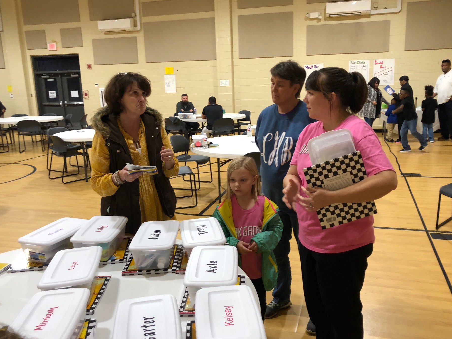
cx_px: 240
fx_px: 405
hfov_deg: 58.3
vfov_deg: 45.4
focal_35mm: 31
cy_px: 173
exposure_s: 1/15
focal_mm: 3.99
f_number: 1.8
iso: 50
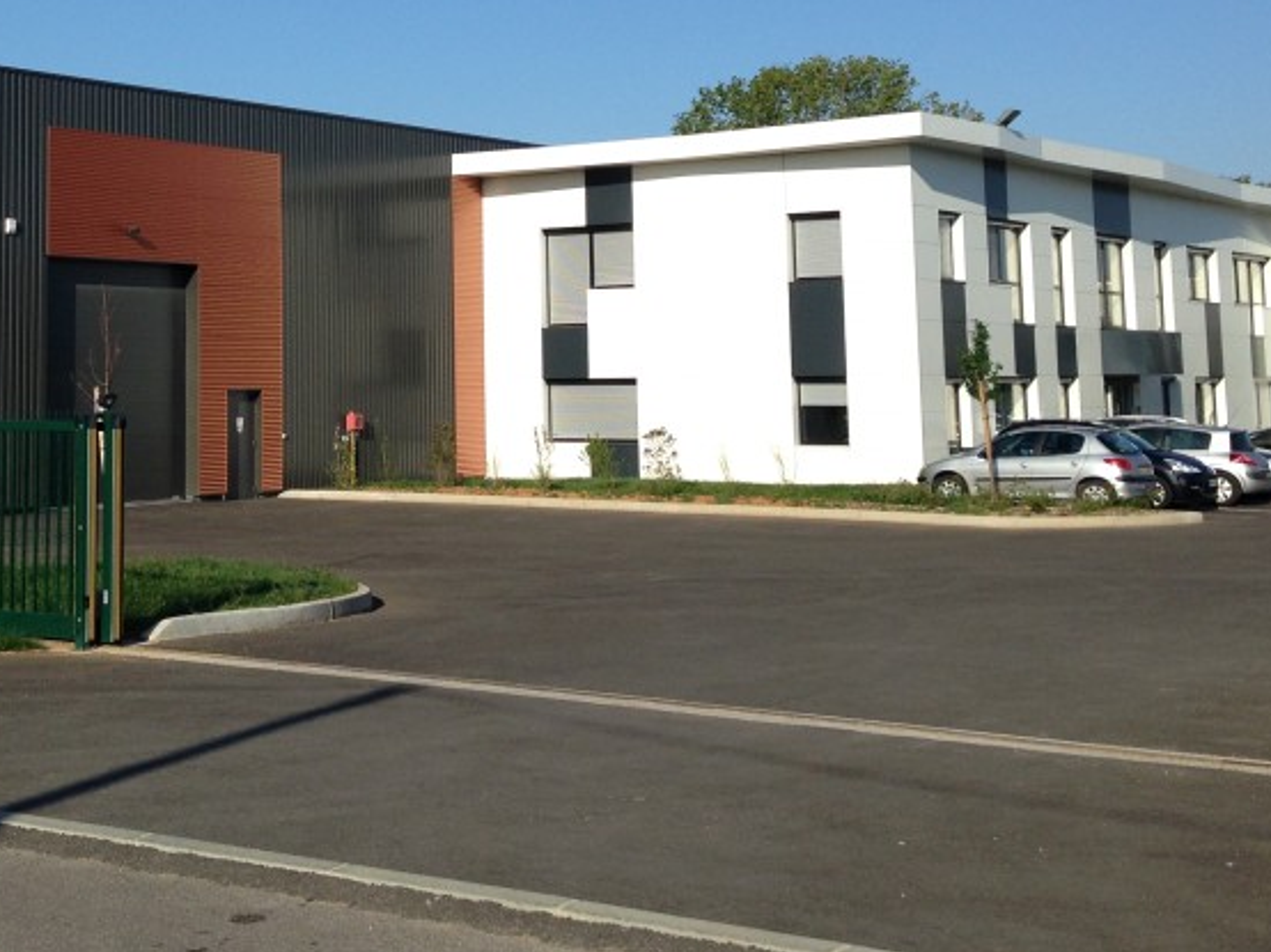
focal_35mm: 61
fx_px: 2239
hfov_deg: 31.2
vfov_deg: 23.5
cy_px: 128
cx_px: 333
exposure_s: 1/1748
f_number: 2.4
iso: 50
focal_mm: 4.12
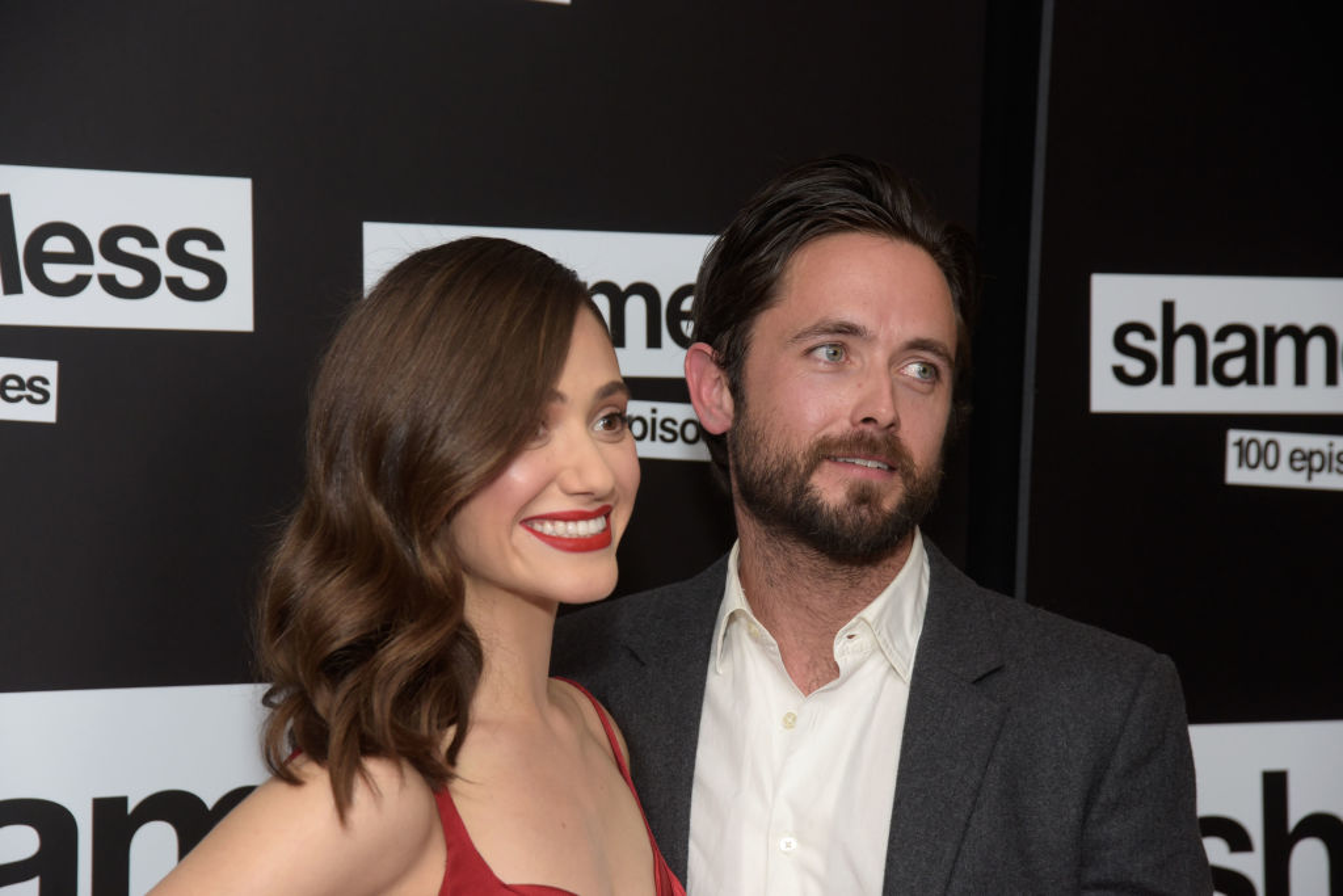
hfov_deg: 19.5
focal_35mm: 105
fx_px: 3917
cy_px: 448
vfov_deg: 13.0
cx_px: 672
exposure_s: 1/200
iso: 800
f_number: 6.3
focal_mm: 105
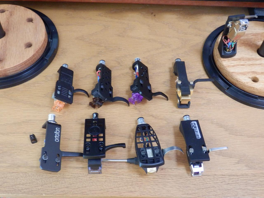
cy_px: 99
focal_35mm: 40
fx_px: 305
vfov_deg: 36.0
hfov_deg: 46.8
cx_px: 132
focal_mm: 7.3
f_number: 3.7
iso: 800
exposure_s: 1/13
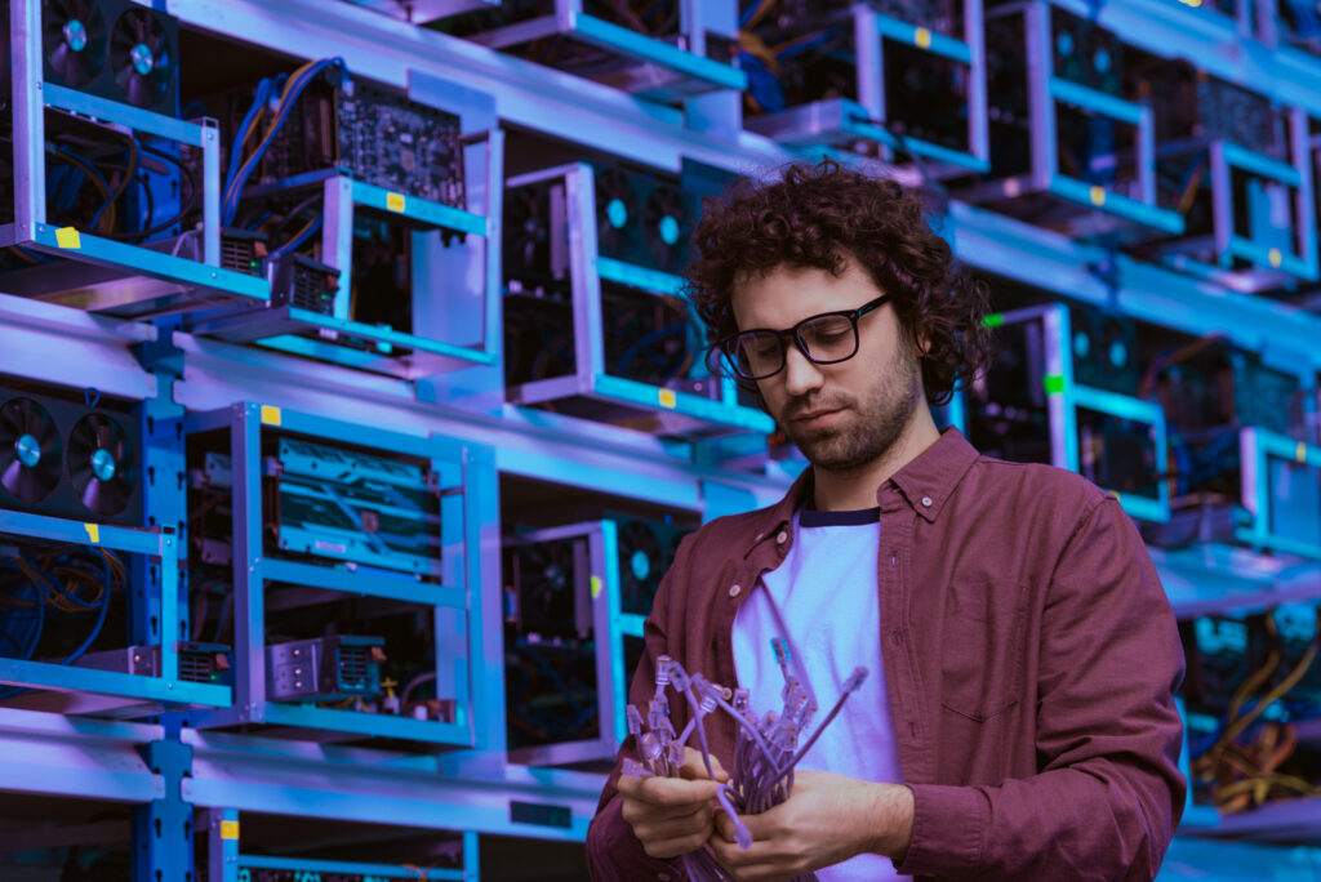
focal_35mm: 120
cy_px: 441
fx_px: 4406
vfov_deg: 11.4
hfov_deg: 17.1
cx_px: 660
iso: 125
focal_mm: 120
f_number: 4
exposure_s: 1/160
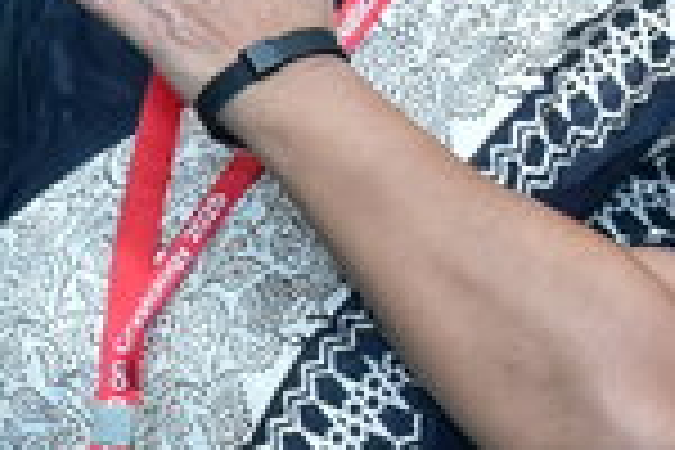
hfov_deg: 7.9
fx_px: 4650
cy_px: 511
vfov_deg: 5.5
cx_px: -783
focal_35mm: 248
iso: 1600
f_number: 9
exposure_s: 1/200
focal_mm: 31
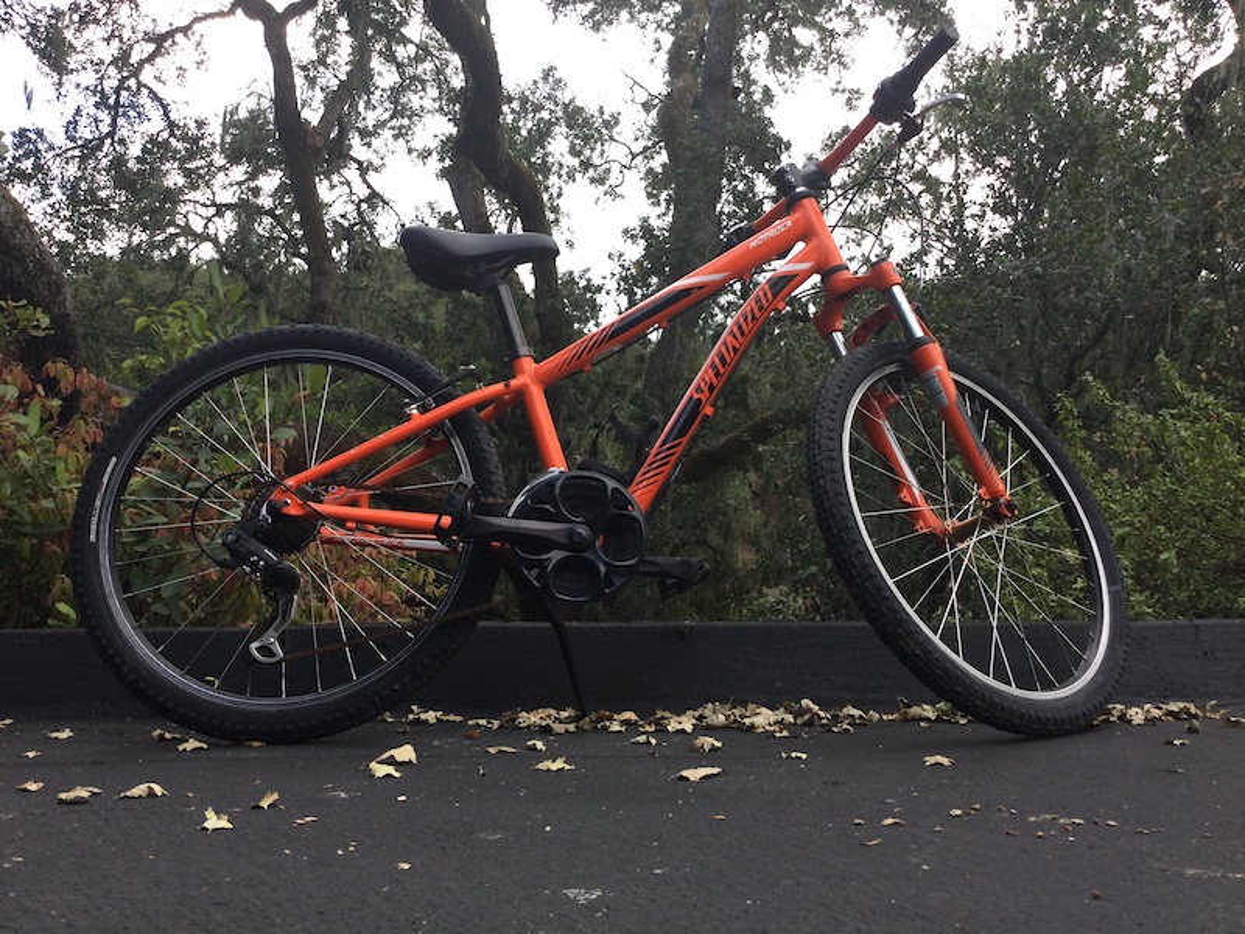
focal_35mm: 31
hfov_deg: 58.4
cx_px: 622
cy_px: 467
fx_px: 1115
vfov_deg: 45.4
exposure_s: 1/150
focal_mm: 3.3
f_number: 2.4
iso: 25
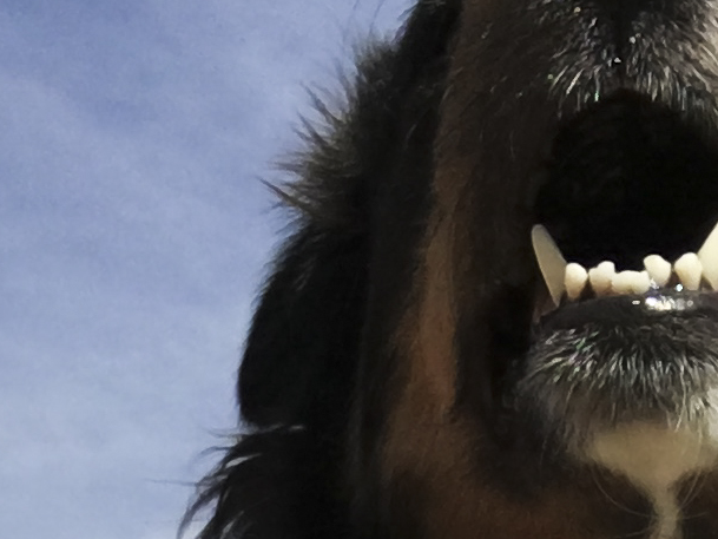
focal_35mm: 122
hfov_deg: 15.8
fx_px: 2531
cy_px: 846
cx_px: 1
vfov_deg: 11.6
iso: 32
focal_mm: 2.65
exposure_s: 1/2400
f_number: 2.2
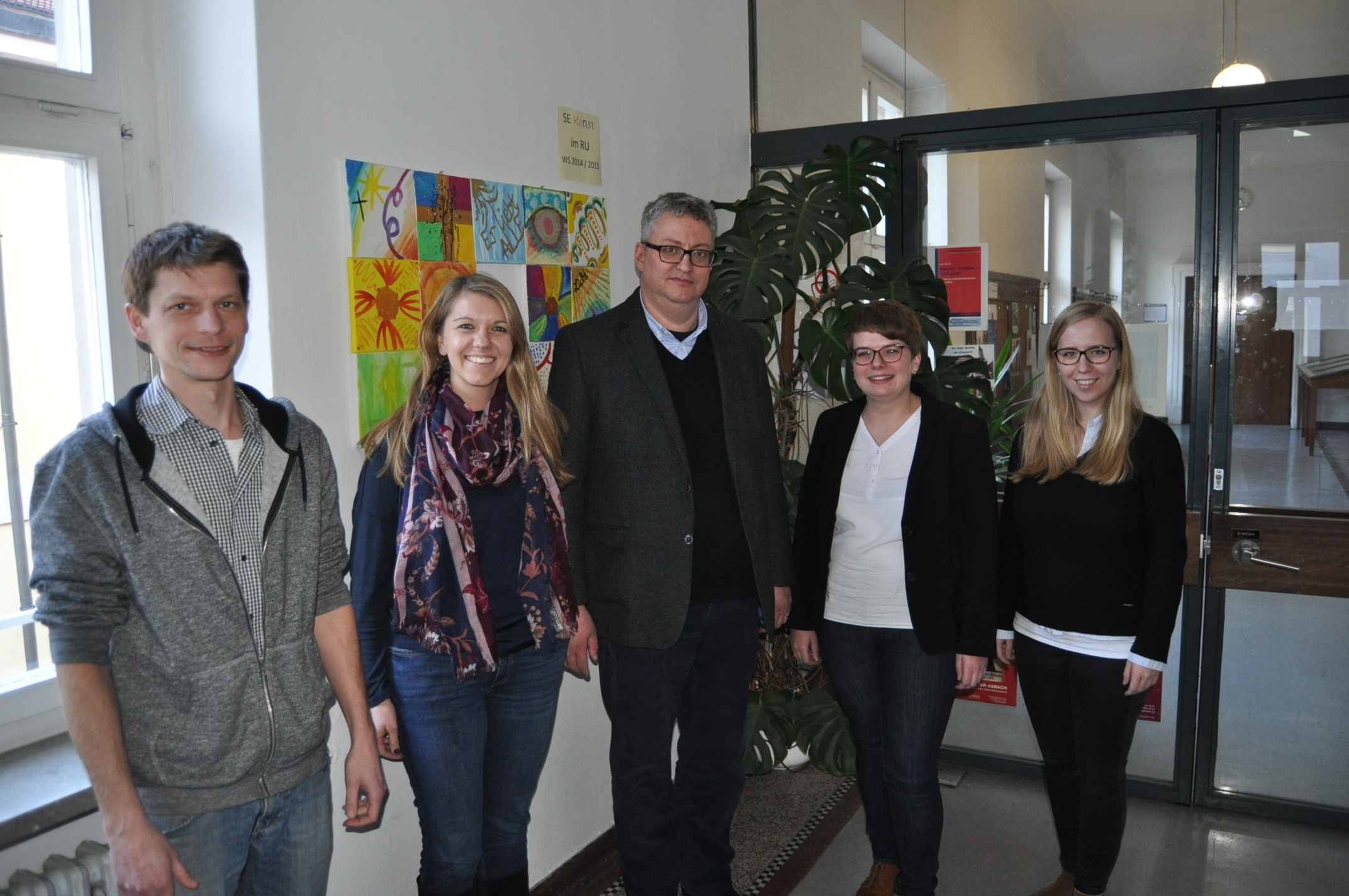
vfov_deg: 47.8
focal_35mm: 27
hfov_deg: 67.4
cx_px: 674
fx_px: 1011
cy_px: 448
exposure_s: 1/60
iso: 800
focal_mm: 18
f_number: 3.5
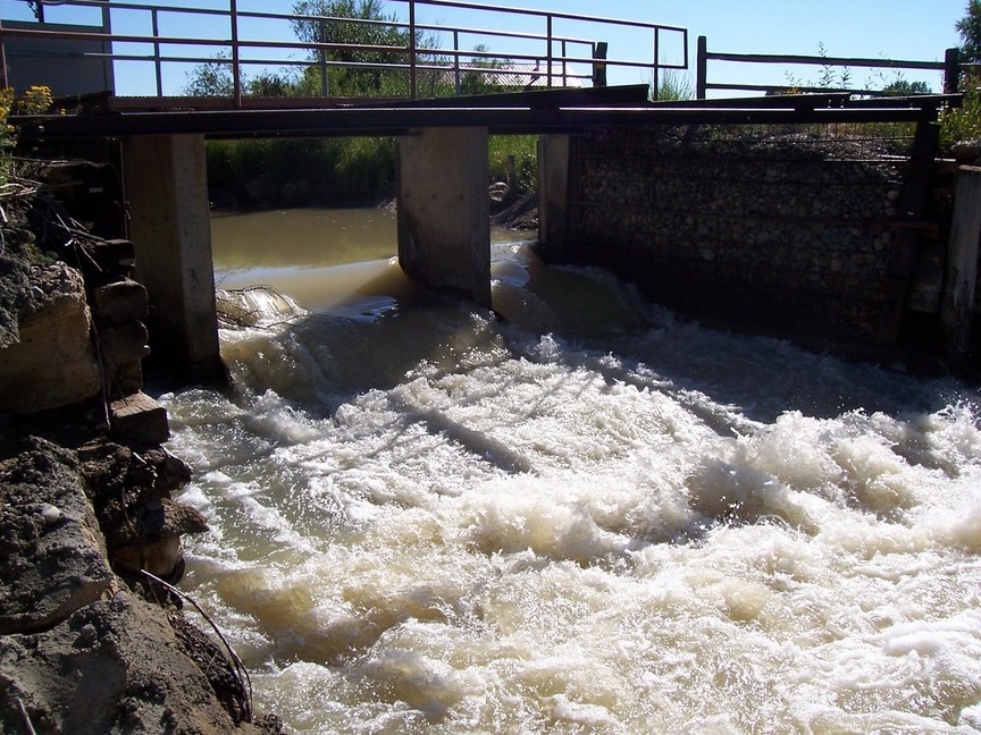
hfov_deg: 54.0
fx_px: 964
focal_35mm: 34
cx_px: 490
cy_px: 368
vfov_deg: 41.8
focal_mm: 5.6
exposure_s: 1/750
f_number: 5.6
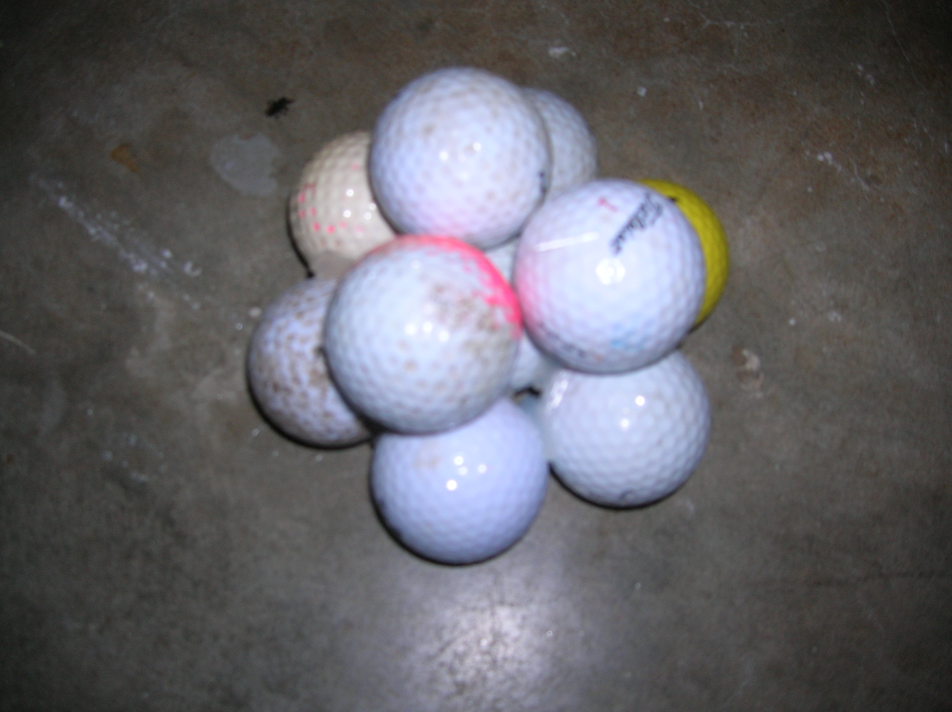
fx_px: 934
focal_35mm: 34
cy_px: 356
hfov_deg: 54.0
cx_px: 476
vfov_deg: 41.7
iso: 50
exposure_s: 1/60.1
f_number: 2.9
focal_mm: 5.7
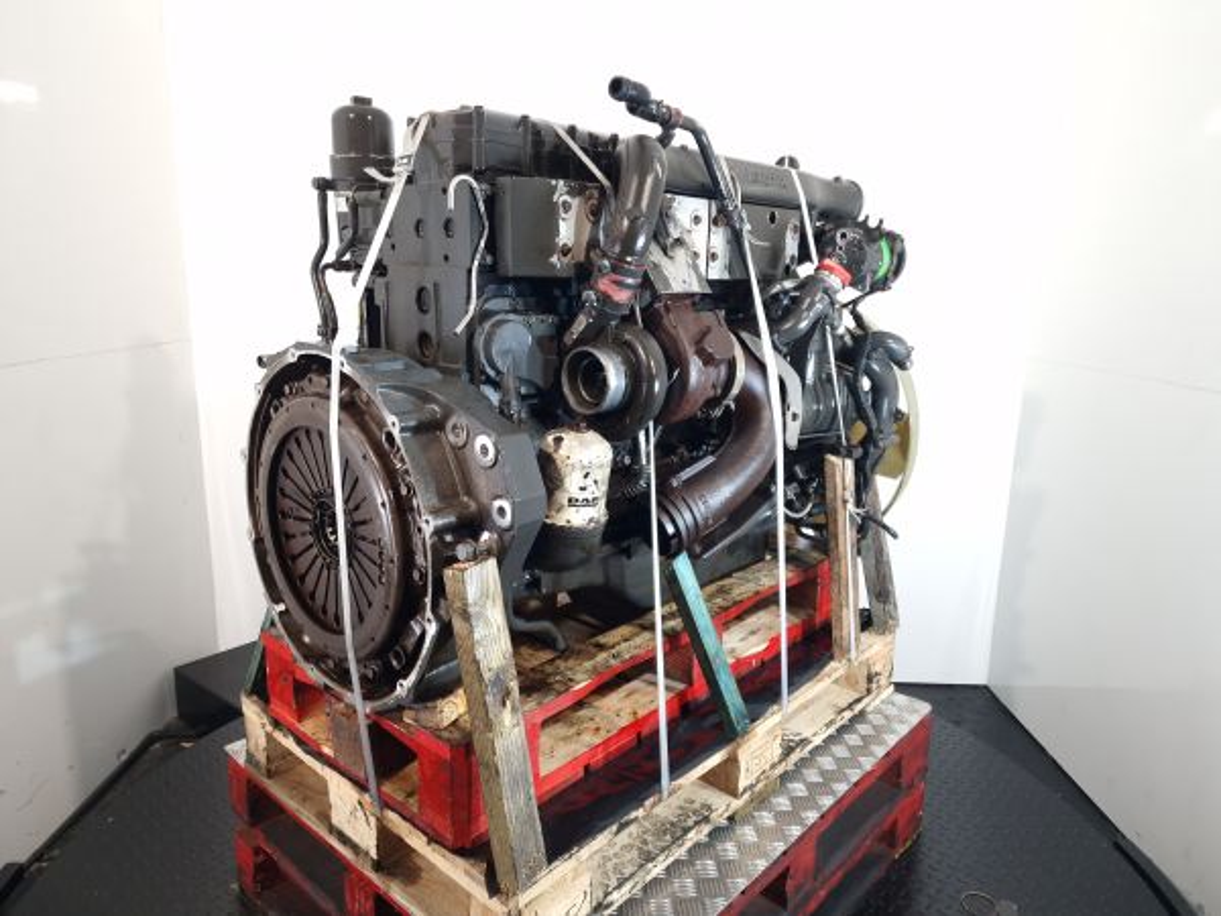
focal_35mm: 23
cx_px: 610
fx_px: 811
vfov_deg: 58.9
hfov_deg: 73.9
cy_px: 458
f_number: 1.8
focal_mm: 6.4
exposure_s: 1/50
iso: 125
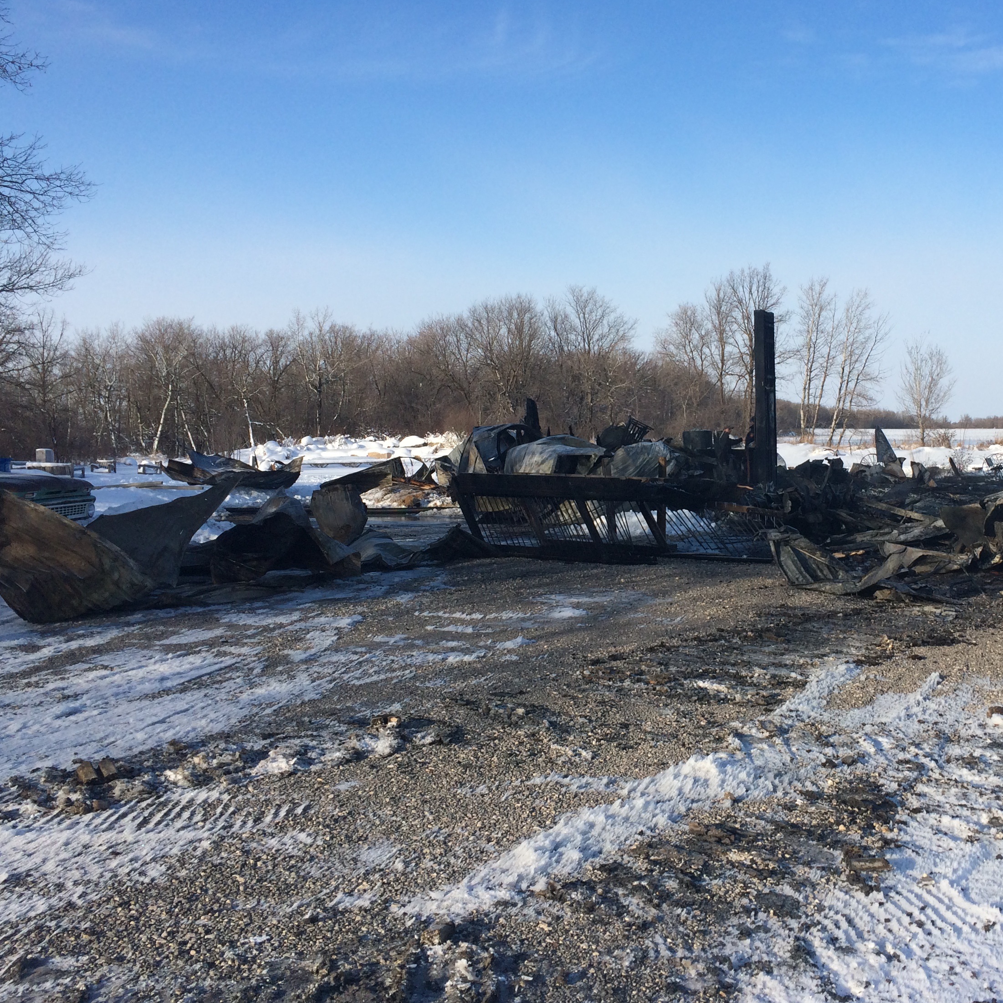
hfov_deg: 43.1
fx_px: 1246
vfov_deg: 43.8
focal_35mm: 38
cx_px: 685
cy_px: 458
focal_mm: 4.15
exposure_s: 1/2283
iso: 32
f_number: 2.2
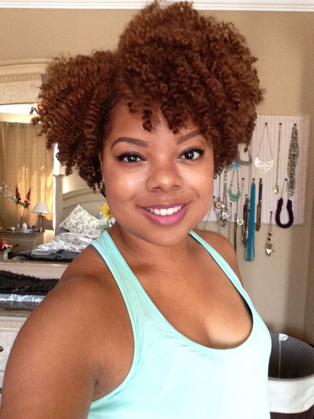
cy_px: 210
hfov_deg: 42.9
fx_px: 399
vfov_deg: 55.4
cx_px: 157
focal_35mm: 33
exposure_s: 1/30
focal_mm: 2.15
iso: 250
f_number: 2.4
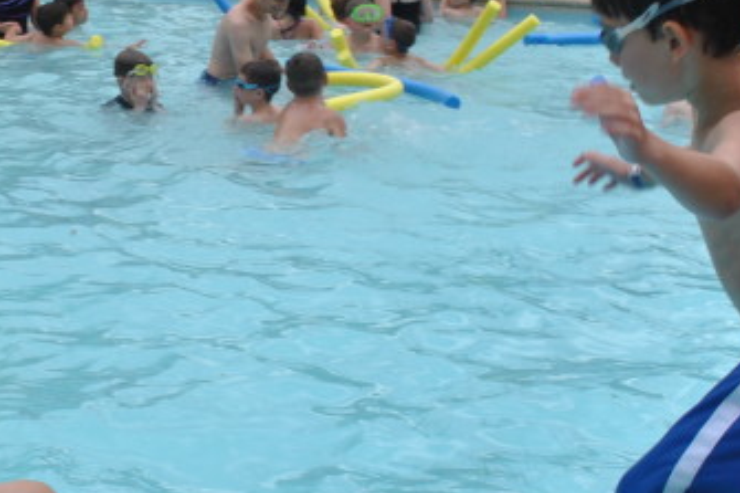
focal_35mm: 101
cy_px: 178
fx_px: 2075
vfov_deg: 13.5
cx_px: 97
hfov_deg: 19.9
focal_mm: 22
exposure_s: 1/200
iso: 100
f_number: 7.1
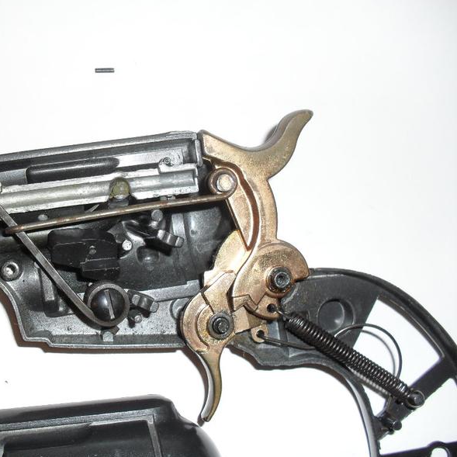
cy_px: 227
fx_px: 627
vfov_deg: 40.0
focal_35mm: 42
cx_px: 147
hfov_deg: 39.5
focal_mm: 6.3
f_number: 3.2
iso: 200
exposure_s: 1/45
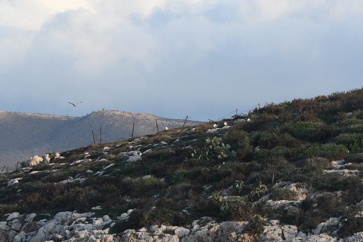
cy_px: 121
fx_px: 3781
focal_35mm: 375
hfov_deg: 5.5
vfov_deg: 3.7
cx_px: 182
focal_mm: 250
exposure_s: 1/640
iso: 800
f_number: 9
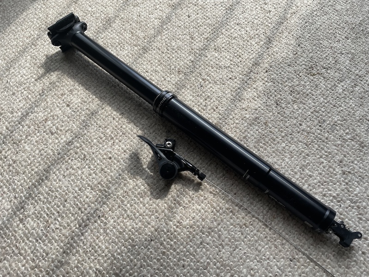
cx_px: 184
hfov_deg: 67.3
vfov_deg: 53.1
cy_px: 138
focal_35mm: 26
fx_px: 277
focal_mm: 4.2
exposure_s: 1/774
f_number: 1.6
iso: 32
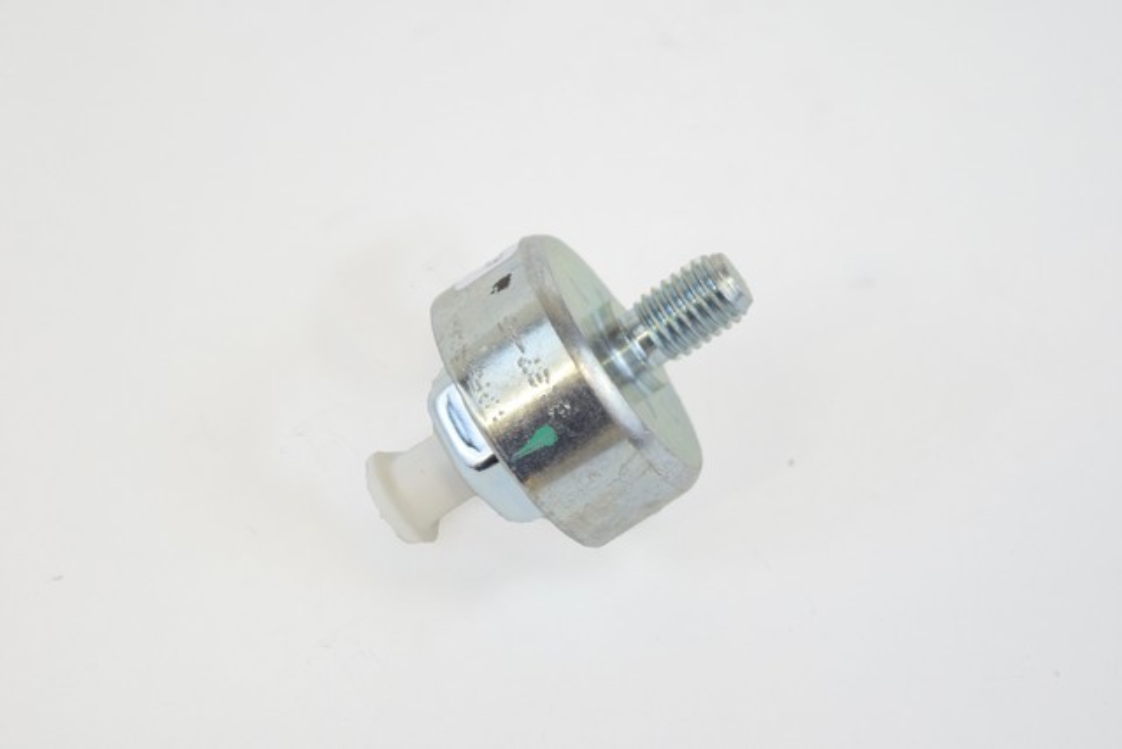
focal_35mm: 82
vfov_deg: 16.6
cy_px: 374
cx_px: 561
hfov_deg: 24.6
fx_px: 2572
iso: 1400
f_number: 5.6
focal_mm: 55
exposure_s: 1/60
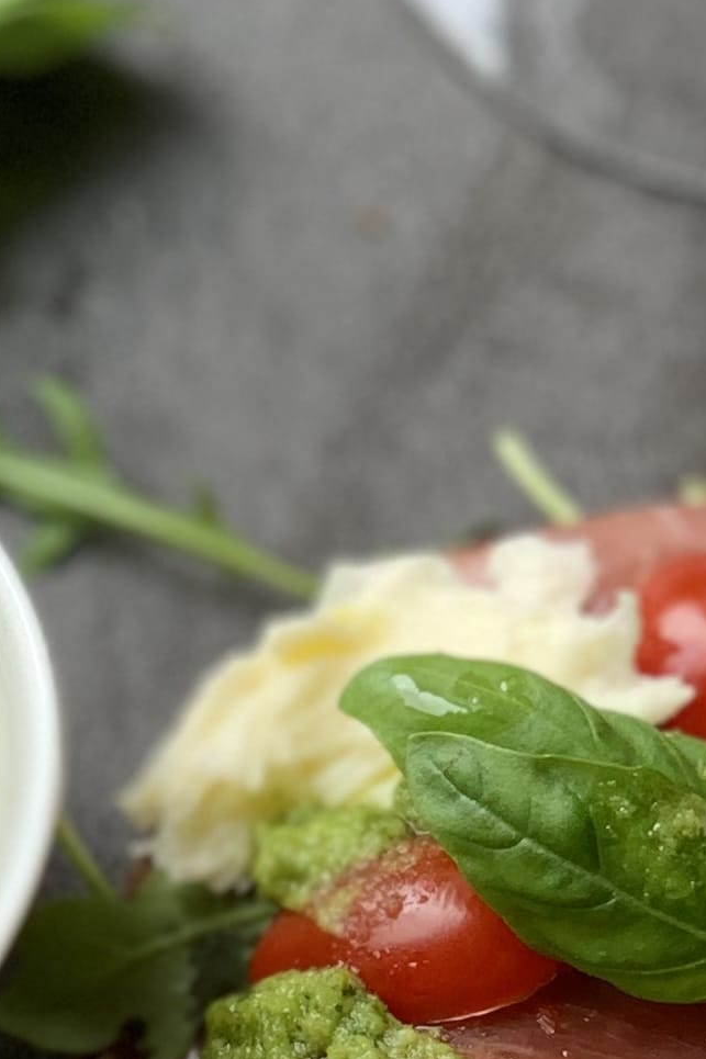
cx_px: 107
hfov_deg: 6.1
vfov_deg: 9.0
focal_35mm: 226
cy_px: 1171
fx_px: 6650
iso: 40
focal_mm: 6
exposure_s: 1/122
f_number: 2.4
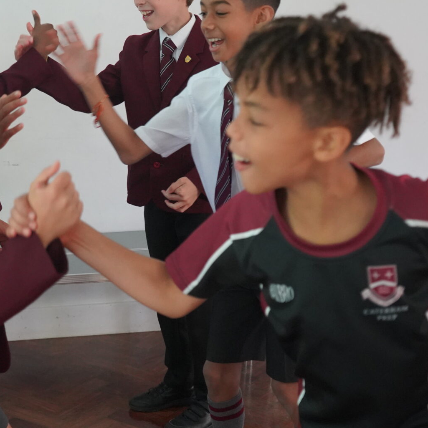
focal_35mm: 73
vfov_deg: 23.7
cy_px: 228
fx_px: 1021
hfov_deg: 23.5
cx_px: 125
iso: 8000
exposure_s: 1/160
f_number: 4.5
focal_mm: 43
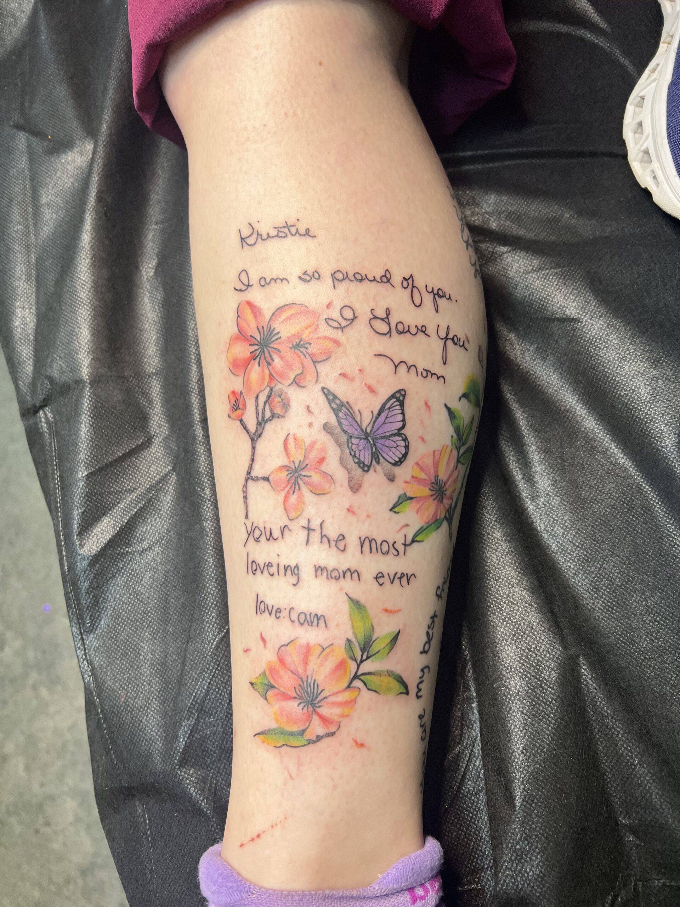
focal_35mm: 26
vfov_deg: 67.3
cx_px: 340
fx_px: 681
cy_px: 454
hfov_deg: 53.1
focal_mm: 5.7
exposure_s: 1/120
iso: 100
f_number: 1.5
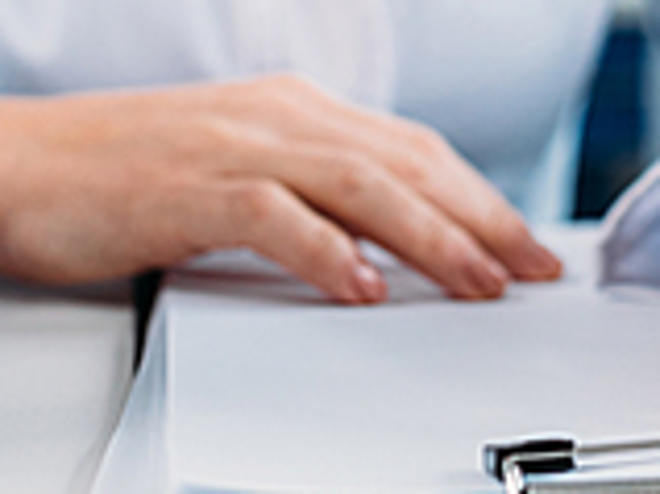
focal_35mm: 106
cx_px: 618
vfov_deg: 13.4
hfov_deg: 18.2
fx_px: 2020
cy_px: -179
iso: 320
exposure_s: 1/200
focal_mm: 35
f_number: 3.2
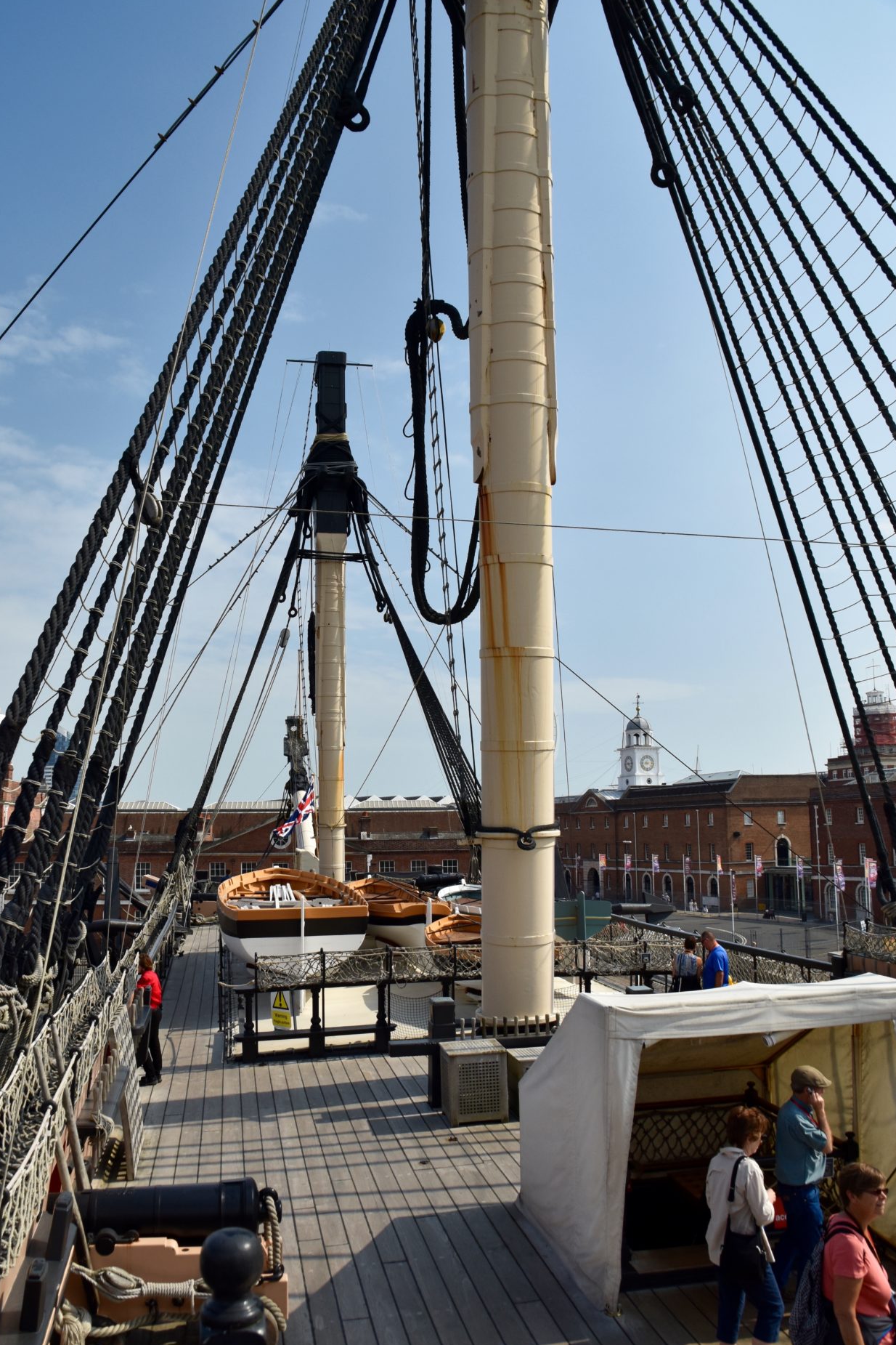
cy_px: 669
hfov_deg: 46.4
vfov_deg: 65.5
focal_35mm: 28
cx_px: 436
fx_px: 1045
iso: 320
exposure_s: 1/500
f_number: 8
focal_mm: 18
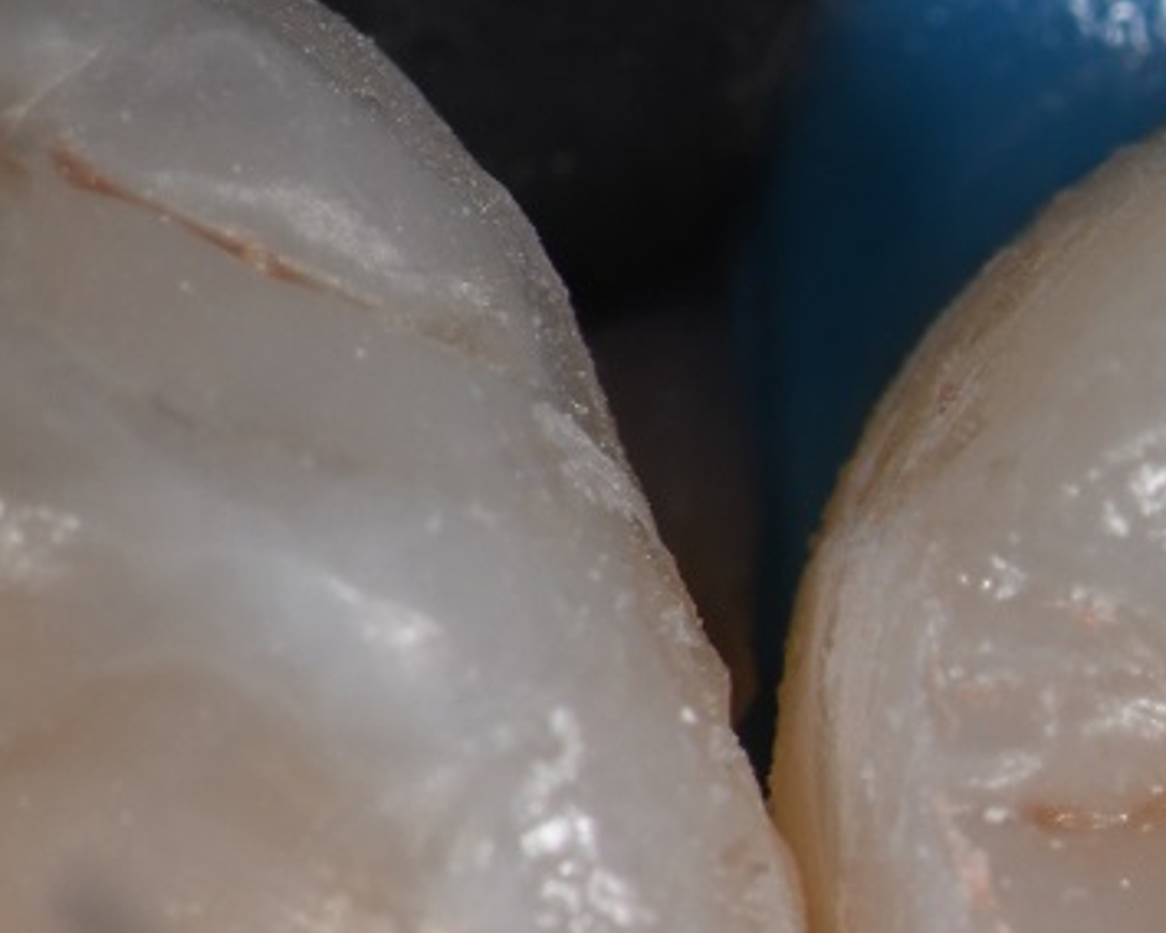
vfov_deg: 2.8
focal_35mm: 561
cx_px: 2158
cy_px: 864
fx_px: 19360
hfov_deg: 3.4
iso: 200
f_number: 32
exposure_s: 1/160
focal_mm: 105
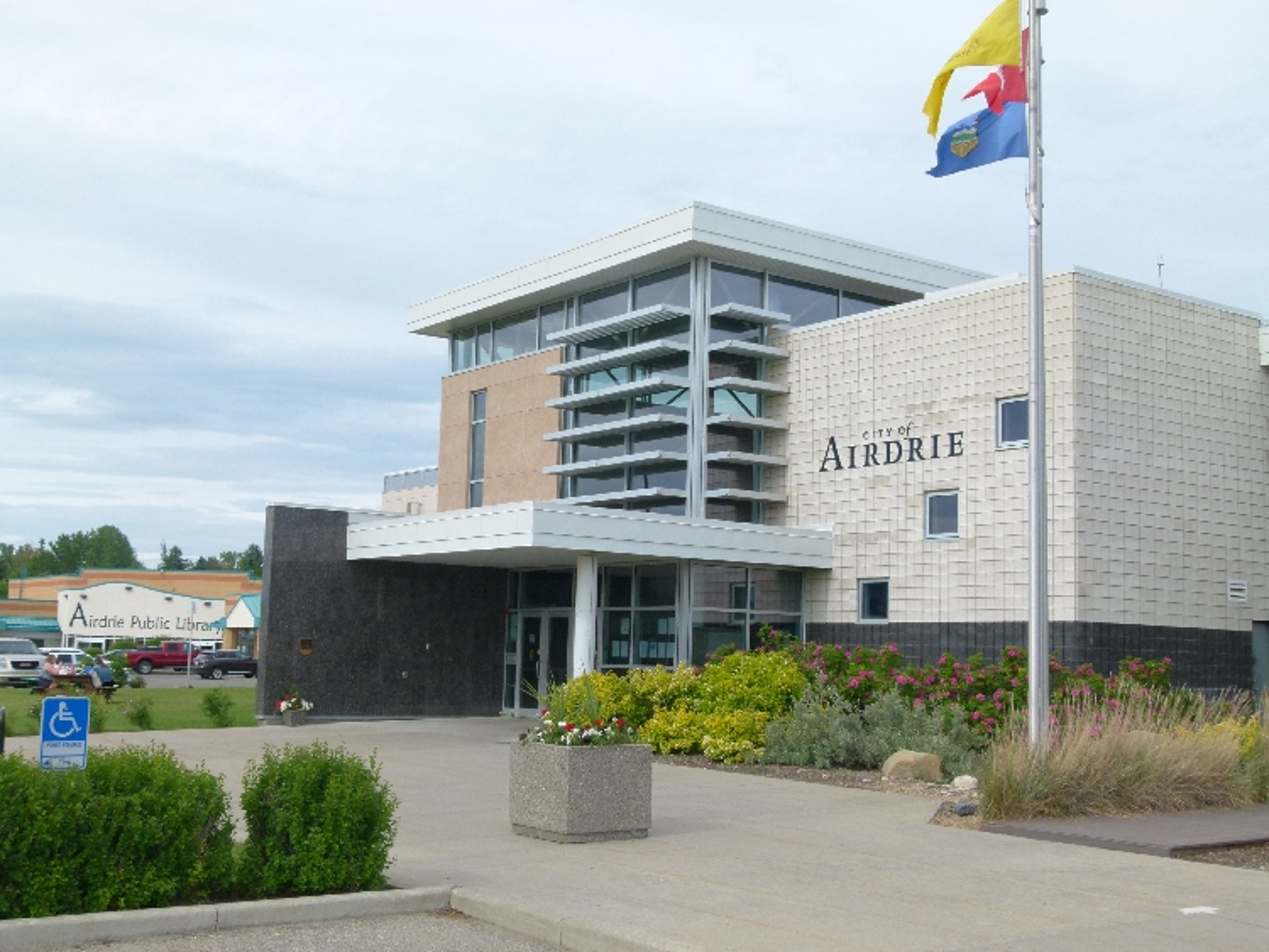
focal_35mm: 39
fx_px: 1430
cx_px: 634
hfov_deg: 47.8
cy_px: 476
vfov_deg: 36.8
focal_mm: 7.1
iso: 100
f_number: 3.1
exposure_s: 1/800
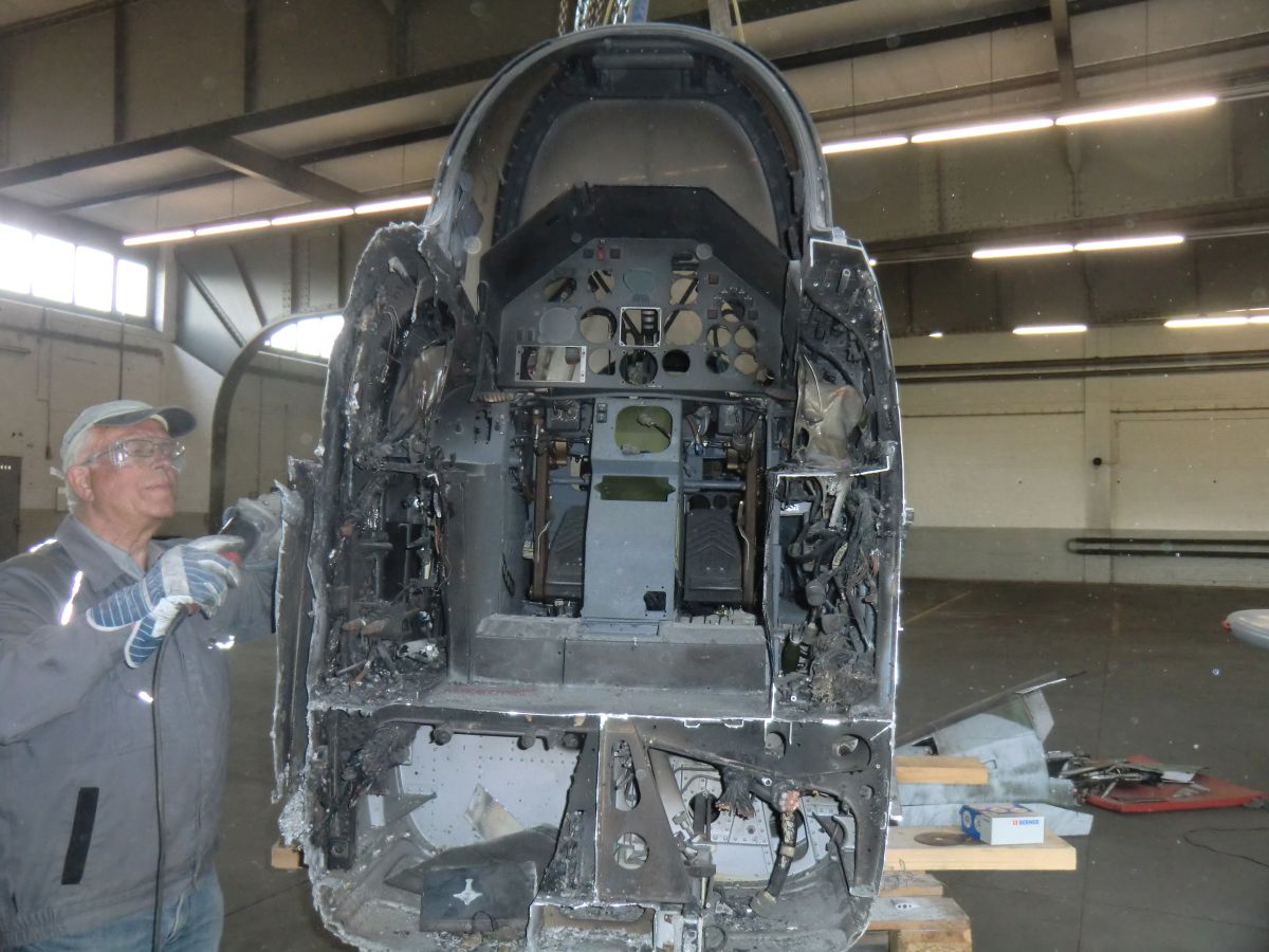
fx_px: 1063
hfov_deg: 61.7
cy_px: 476
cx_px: 634
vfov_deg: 48.2
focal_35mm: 29
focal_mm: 5.2
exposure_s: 1/50
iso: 400
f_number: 3.5
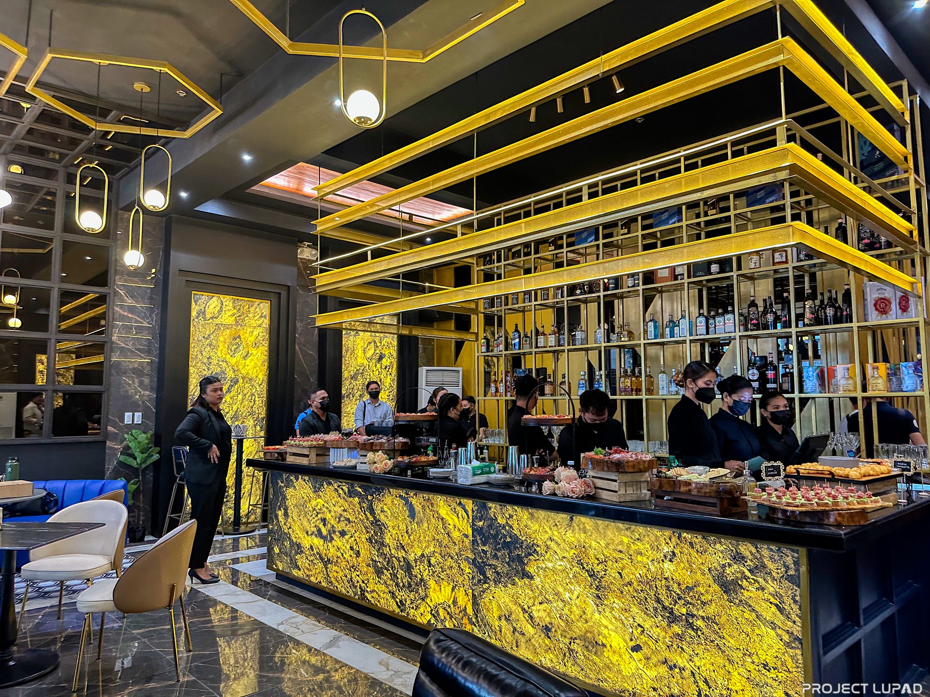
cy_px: 348
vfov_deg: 56.8
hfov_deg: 71.6
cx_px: 465
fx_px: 645
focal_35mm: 24
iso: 400
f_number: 1.78
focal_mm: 6.86
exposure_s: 1/60
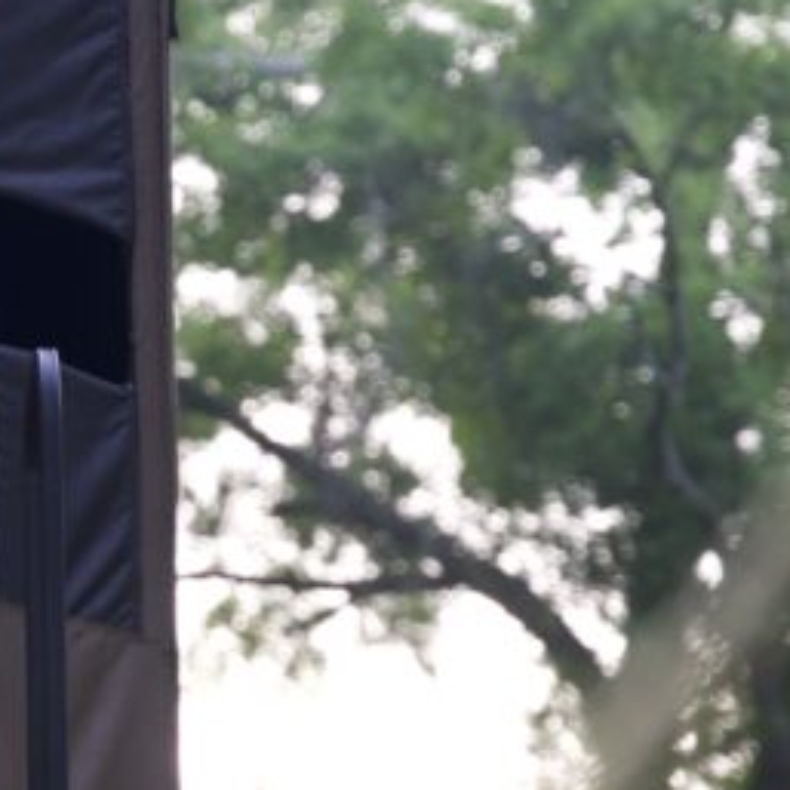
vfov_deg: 6.6
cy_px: 529
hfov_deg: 6.5
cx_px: -237
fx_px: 6894
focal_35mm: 267
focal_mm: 70
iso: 320
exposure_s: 1/125
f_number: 2.8
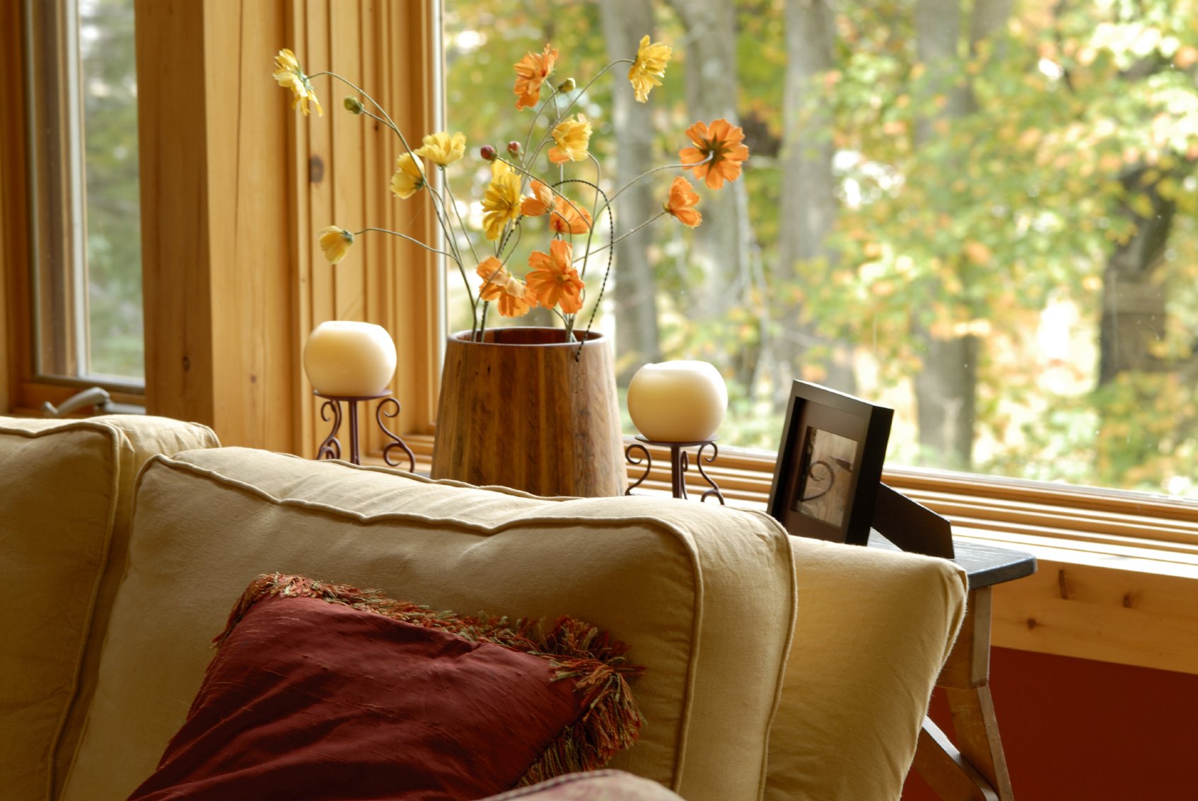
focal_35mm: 158
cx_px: 599
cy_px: 400
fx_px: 5246
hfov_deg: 13.0
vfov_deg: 8.7
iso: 100
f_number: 8
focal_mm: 105
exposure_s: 1/6
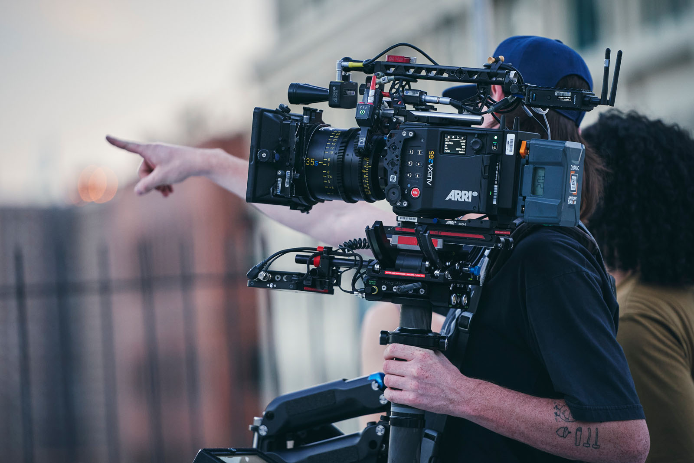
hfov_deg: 10.4
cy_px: 232
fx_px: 3817
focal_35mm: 198
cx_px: 347
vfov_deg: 6.9
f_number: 3.2
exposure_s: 1/250
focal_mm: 198
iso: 1600
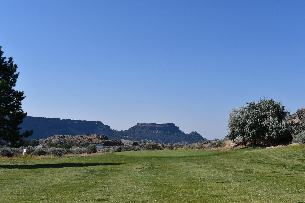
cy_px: 104
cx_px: 152
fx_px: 407
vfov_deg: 28.1
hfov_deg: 41.1
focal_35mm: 48
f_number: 10
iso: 100
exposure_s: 1/400
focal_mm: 30
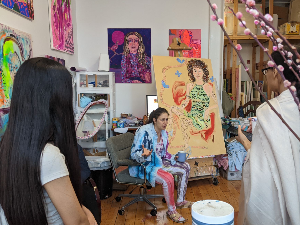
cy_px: 117
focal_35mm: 31
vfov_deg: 45.4
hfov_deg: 58.3
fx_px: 269
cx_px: 162
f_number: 1.8
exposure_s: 1/120
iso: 165
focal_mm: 4.44
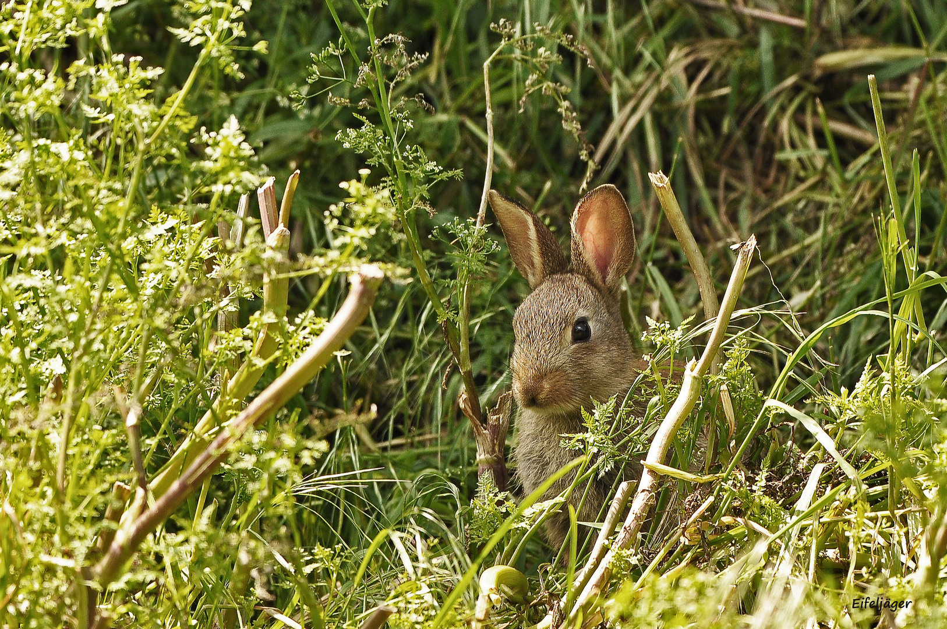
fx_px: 11035
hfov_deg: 4.9
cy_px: 314
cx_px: 474
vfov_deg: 3.3
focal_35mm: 420
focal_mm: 280
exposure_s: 1/500
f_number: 5.6
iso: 400
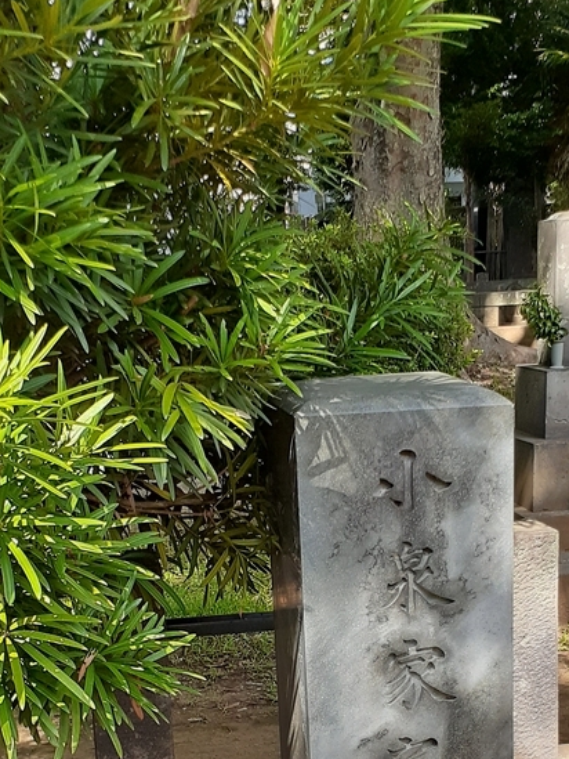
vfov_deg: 31.4
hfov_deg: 24.7
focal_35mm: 59
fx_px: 1293
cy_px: 662
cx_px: 387
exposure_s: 1/476
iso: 100
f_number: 1.9
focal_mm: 3.6
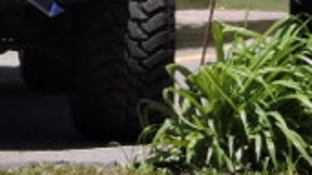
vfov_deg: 1.3
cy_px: -691
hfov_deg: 2.4
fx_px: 7541
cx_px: -154
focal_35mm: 912
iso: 100
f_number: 4.2
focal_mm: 18.7
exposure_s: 1/640
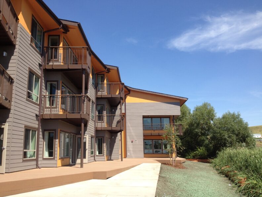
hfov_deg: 52.6
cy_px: 98
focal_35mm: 35
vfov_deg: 40.7
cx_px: 131
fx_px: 265
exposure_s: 1/1151
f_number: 2.4
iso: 50
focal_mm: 4.28
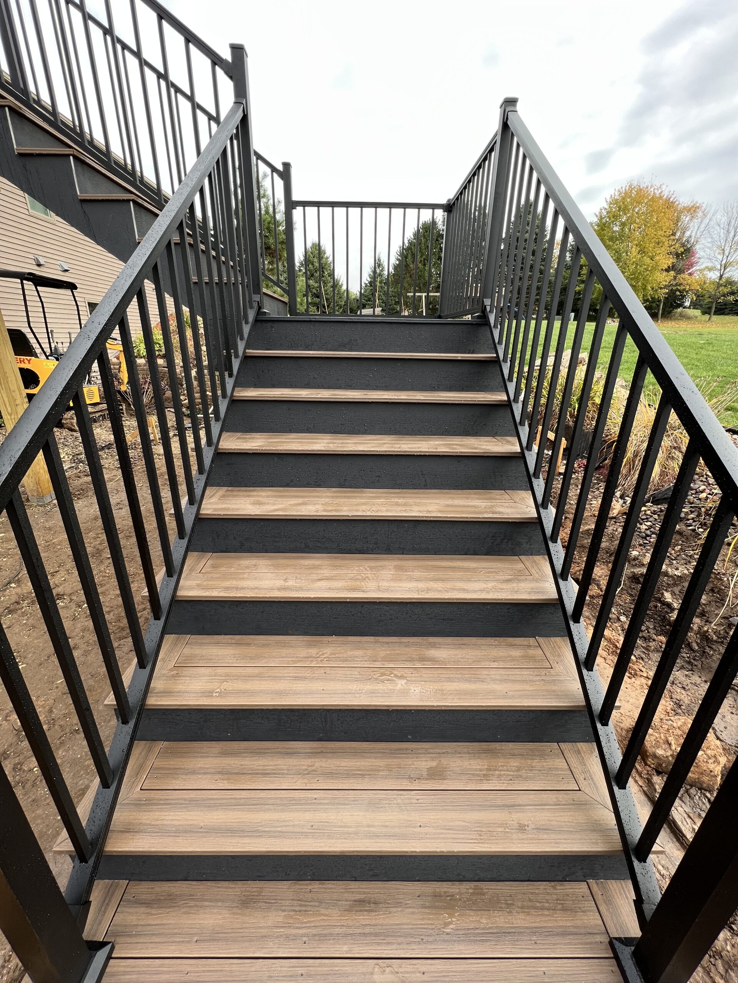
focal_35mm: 13
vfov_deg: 106.2
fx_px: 370
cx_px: 369
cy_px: 492
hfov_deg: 89.9
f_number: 1.8
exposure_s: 1/99
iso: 32
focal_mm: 1.57
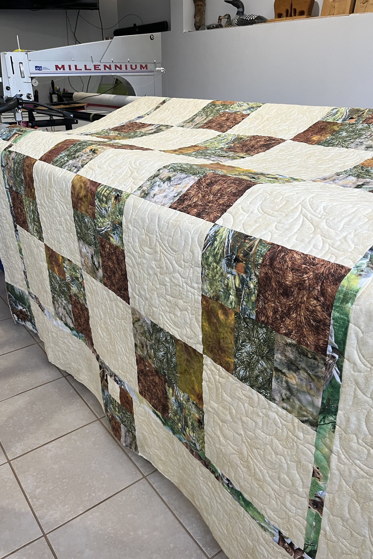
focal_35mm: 28
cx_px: 191
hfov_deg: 46.4
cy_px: 277
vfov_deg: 65.5
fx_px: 435
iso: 125
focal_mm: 5.1
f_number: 1.6
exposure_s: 1/60
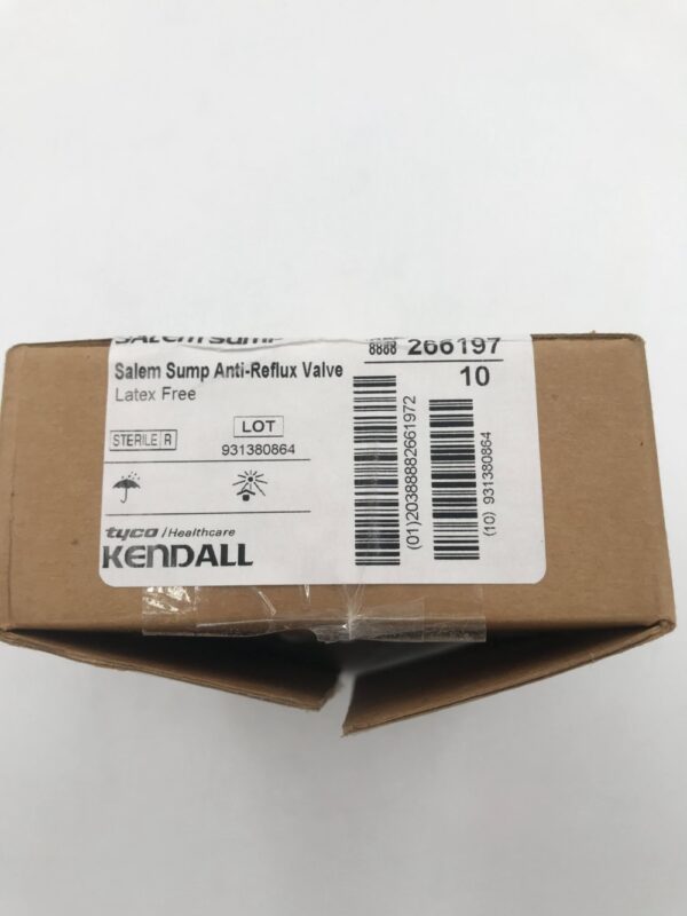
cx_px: 344
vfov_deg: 63.4
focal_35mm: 28
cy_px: 458
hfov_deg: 49.7
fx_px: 741
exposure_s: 1/120
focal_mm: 3.99
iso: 20
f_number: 1.8
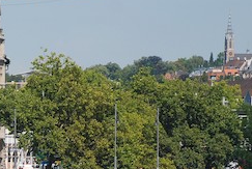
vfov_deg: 3.5
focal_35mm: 394
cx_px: -19
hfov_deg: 5.2
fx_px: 2760
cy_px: 234
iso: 125
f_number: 5.6
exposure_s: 1/500
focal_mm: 85
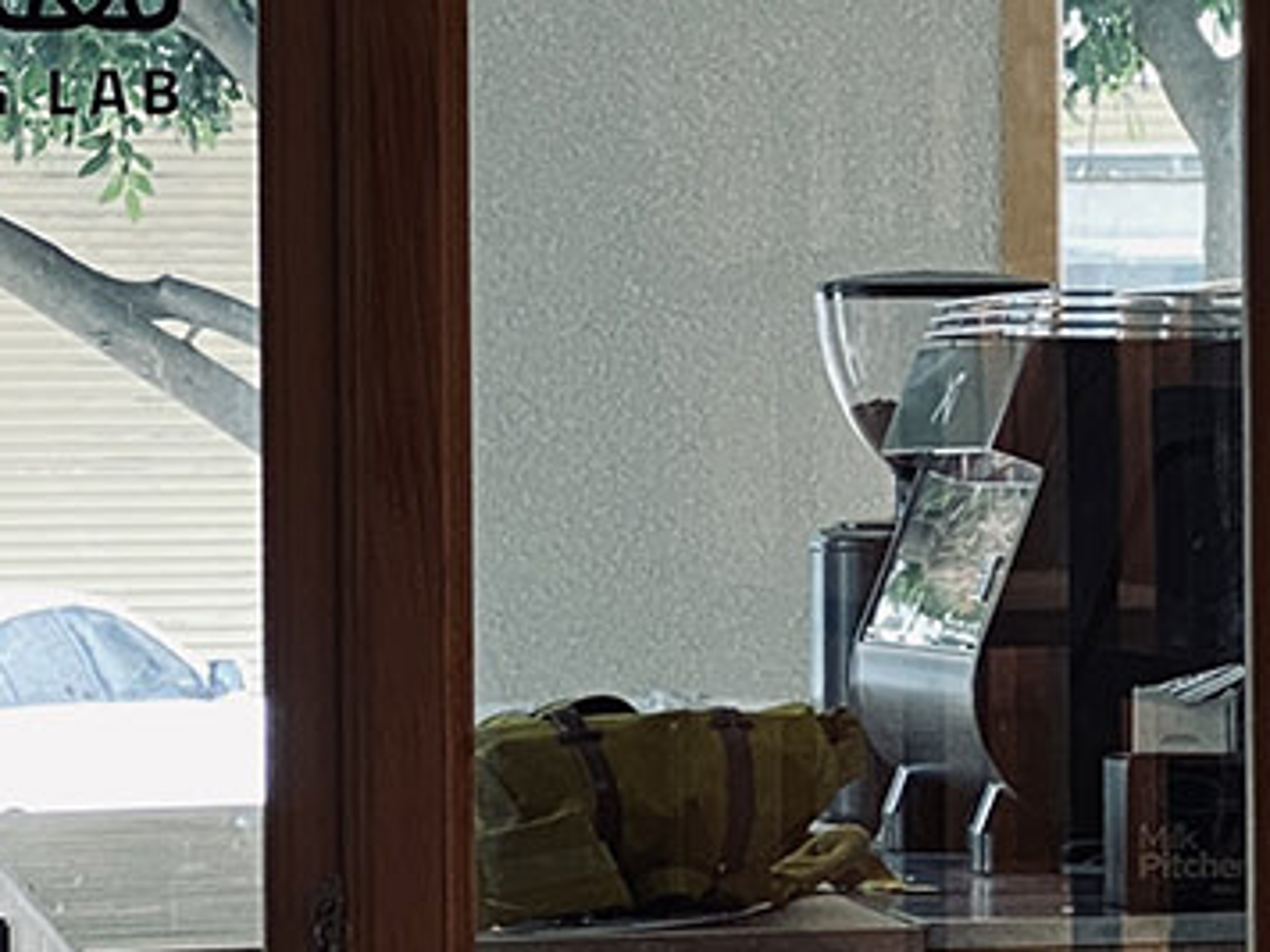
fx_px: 9099
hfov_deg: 7.9
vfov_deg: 6.0
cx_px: 1566
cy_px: 351
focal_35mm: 248
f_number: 2
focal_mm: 6
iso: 125
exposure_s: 1/120
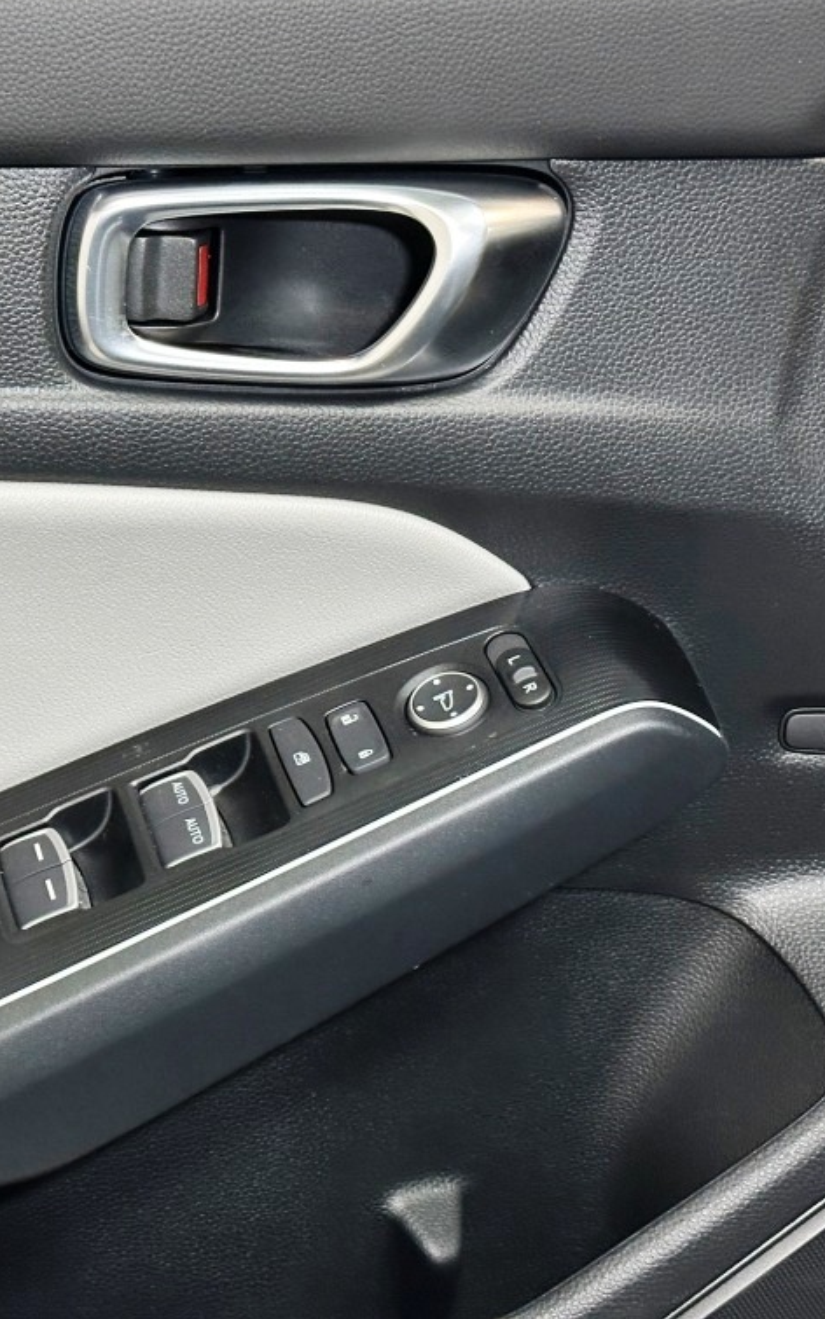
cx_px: 206
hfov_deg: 18.8
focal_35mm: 69
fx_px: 2482
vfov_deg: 29.8
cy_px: 650
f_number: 1.78
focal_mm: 6.86
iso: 400
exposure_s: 1/40
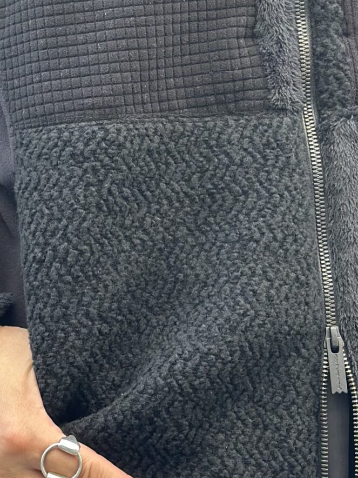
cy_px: 14
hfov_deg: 10.7
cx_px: 156
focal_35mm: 139
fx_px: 1917
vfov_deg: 14.0
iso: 100
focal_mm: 6.86
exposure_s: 1/121
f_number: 1.78
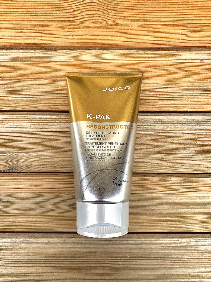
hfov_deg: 53.1
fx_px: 211
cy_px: 141
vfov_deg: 67.3
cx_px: 106
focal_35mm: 26
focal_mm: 4.25
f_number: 1.8
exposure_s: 1/121
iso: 25
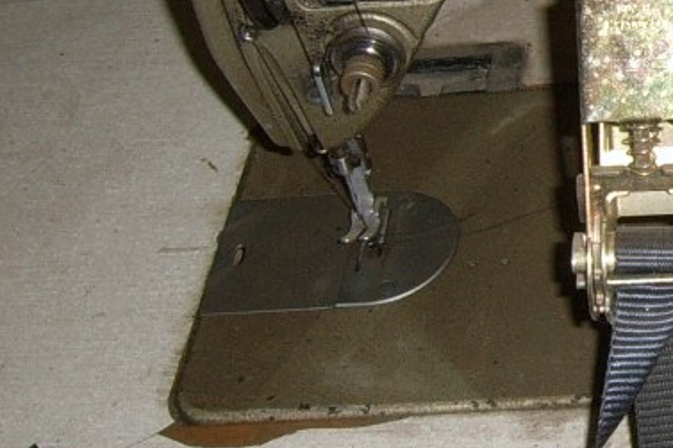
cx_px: 880
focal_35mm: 99
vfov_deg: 13.7
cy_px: 96
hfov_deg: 19.1
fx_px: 1850
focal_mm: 5.8
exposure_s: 1/30
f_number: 5.8
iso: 69
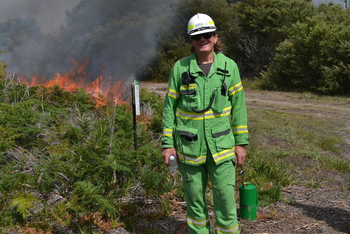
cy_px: 117
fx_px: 437
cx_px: 175
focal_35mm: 45
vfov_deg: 29.9
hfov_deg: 43.6
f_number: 8
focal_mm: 30
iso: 100
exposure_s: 1/250
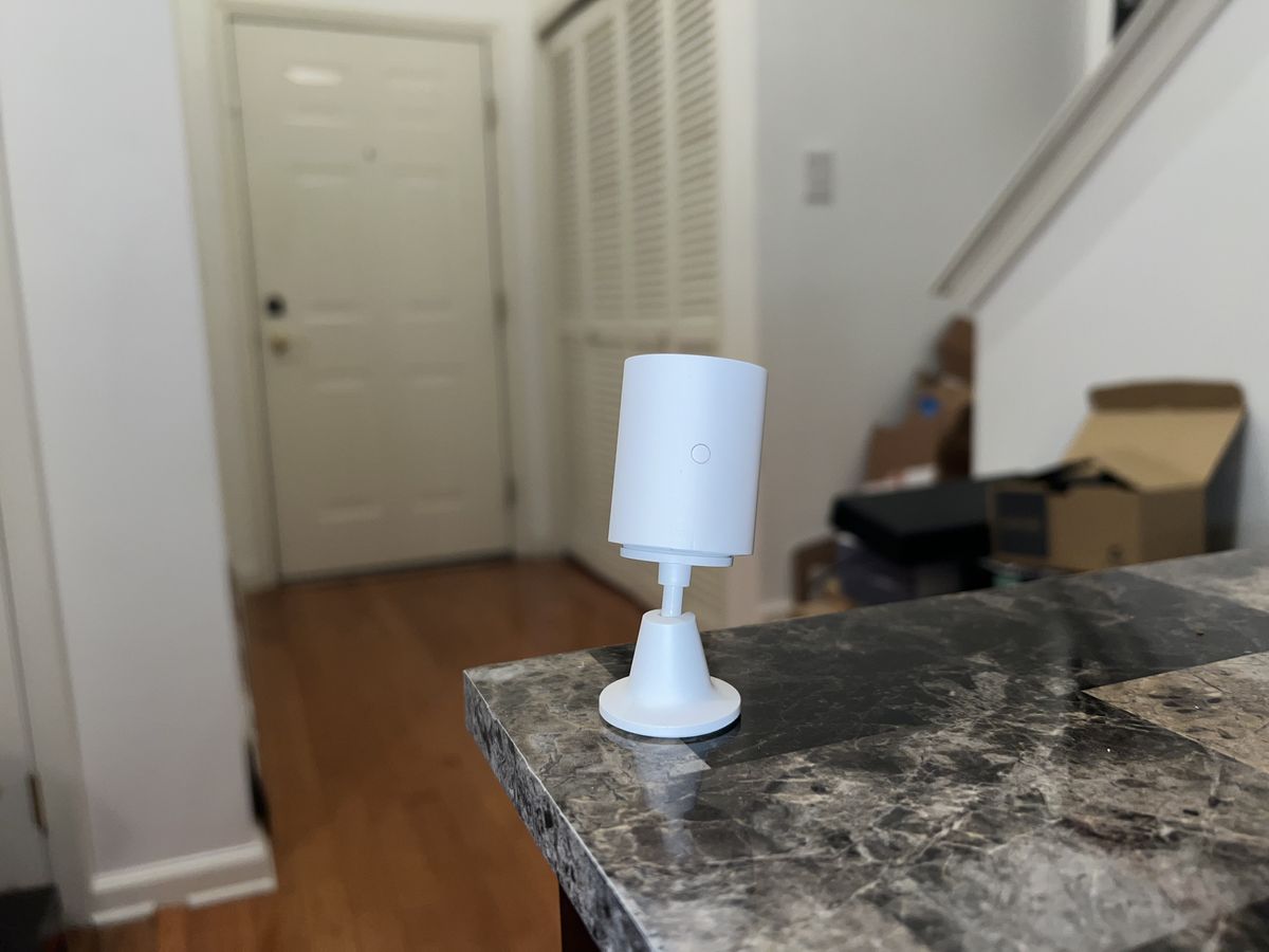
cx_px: 634
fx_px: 953
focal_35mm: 26
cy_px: 476
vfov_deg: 53.1
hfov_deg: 67.3
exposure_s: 1/15
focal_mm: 5.7
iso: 32
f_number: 1.5
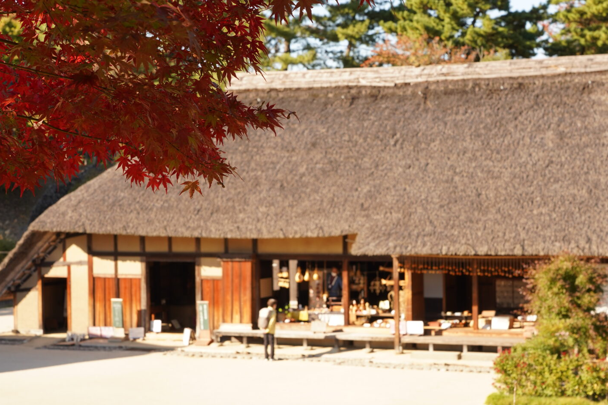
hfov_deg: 26.0
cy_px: 200
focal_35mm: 78
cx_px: 320
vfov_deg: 17.5
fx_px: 1317
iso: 400
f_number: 14
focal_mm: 72
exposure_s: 1/80
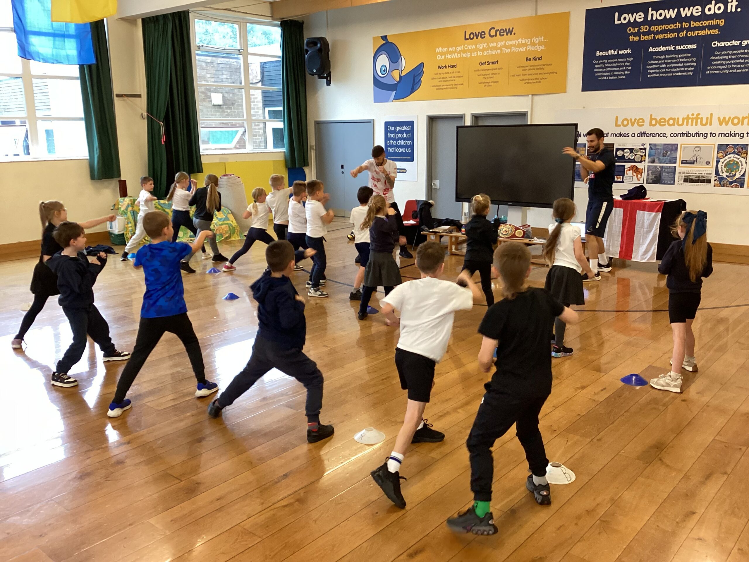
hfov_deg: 58.4
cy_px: 281
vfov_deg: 45.4
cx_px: 374
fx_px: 671
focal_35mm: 31
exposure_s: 1/50
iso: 200
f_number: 2.4
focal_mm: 3.3
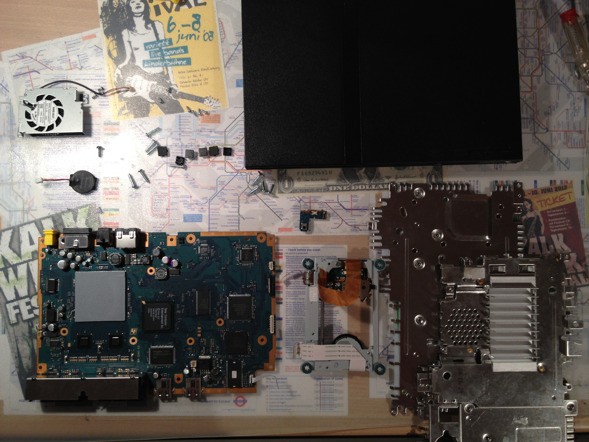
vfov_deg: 40.7
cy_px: 221
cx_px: 294
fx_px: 596
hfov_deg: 52.6
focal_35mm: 35
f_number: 2.4
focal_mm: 4.28
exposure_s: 1/30
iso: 64
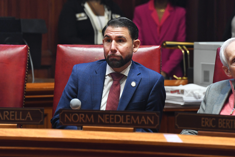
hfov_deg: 10.3
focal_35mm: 200
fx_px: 1305
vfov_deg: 6.9
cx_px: 118
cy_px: 78
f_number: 5
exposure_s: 1/60
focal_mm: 200
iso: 1600
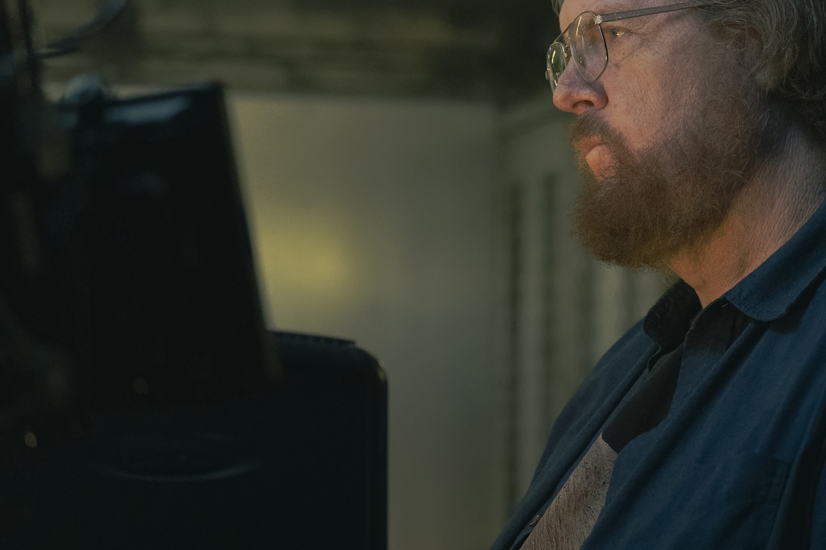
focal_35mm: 131
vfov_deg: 10.4
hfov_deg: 15.5
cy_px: 83
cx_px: 758
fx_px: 3005
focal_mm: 70
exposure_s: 1/160
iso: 8000
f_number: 3.5
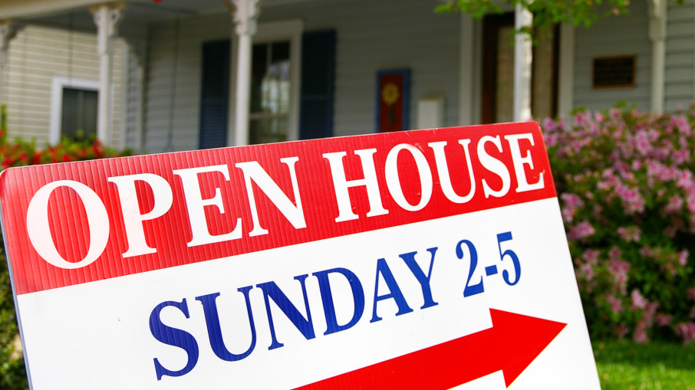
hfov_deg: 35.7
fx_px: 1079
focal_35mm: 59
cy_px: 134
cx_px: 377
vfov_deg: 20.4
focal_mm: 33
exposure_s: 1/180
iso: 200
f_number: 8
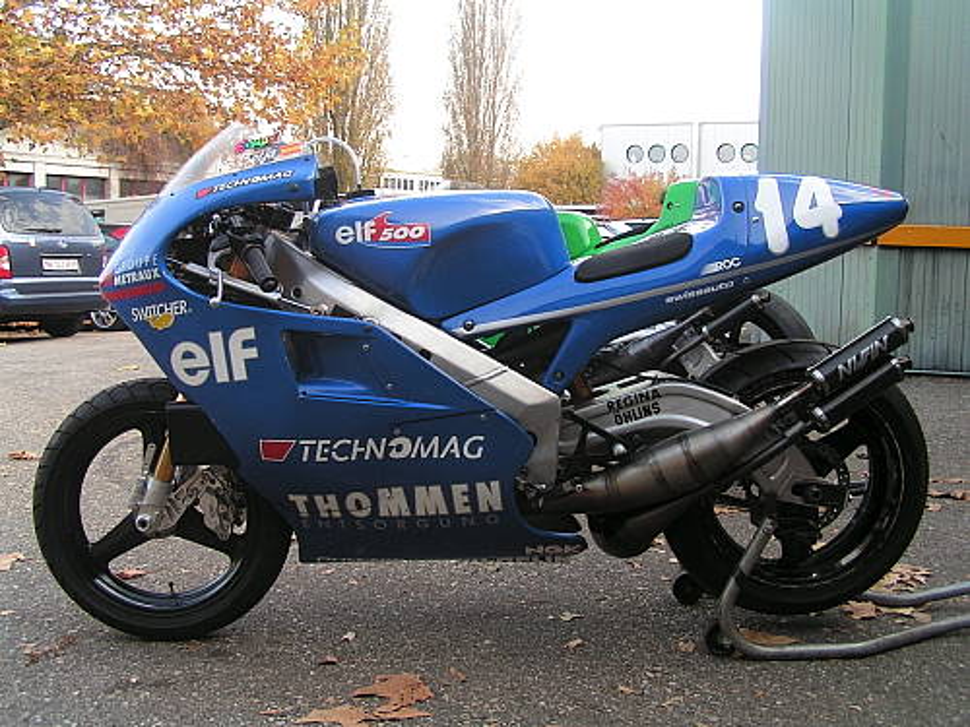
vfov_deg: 37.7
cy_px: 364
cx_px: 485
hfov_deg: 49.0
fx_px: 1065
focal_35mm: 38
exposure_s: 1/80
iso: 50
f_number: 4.5
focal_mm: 5.8
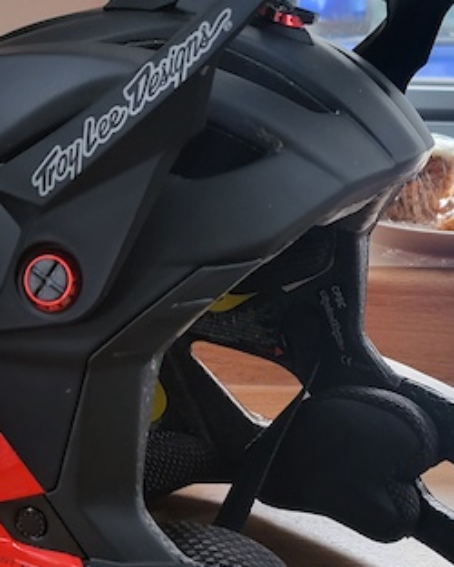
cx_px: 254
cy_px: 325
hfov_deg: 23.5
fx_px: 1091
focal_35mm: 65
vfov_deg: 29.1
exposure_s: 1/50
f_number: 1.8
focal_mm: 4.25
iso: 320
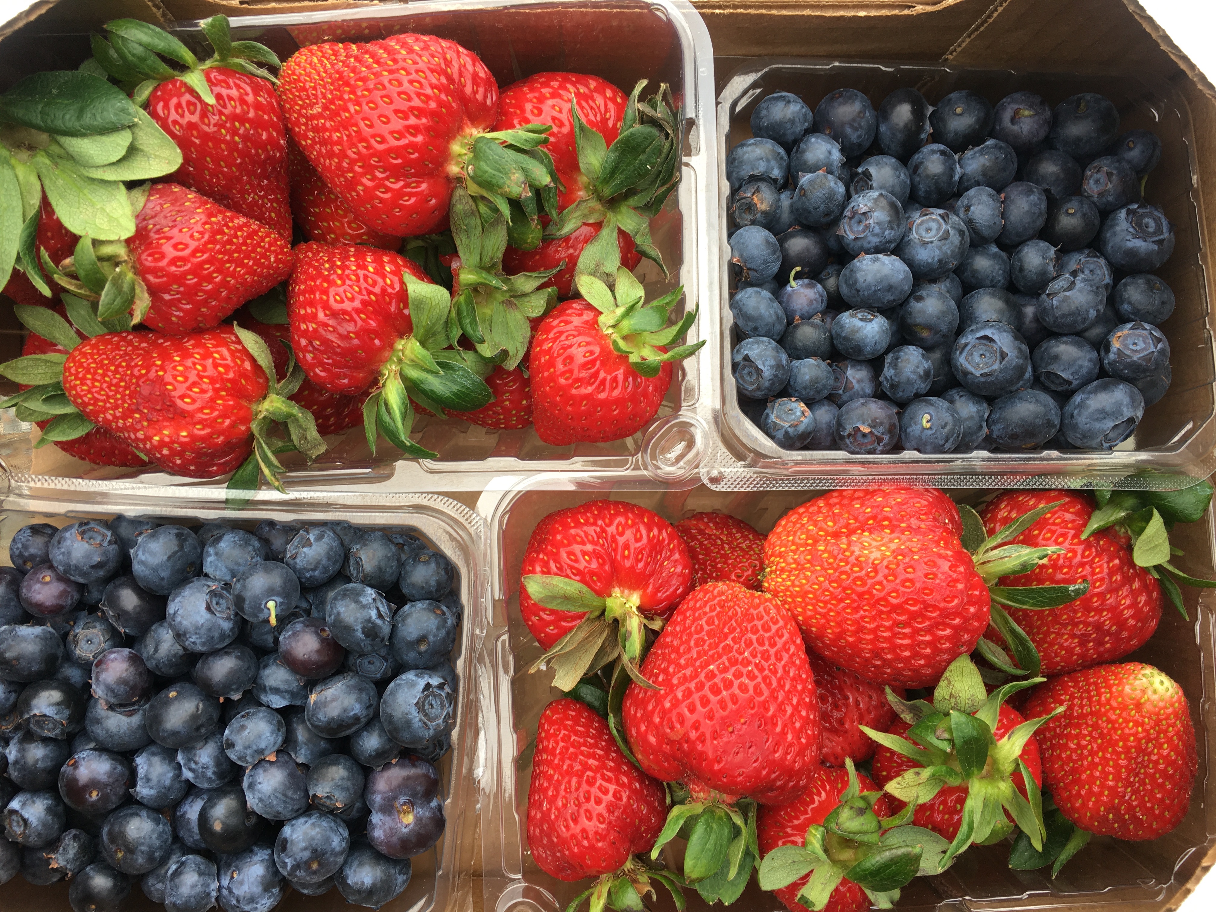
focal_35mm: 29
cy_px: 456
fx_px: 1019
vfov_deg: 48.2
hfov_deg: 61.7
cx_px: 608
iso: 25
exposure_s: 1/159
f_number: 2.2
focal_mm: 4.15
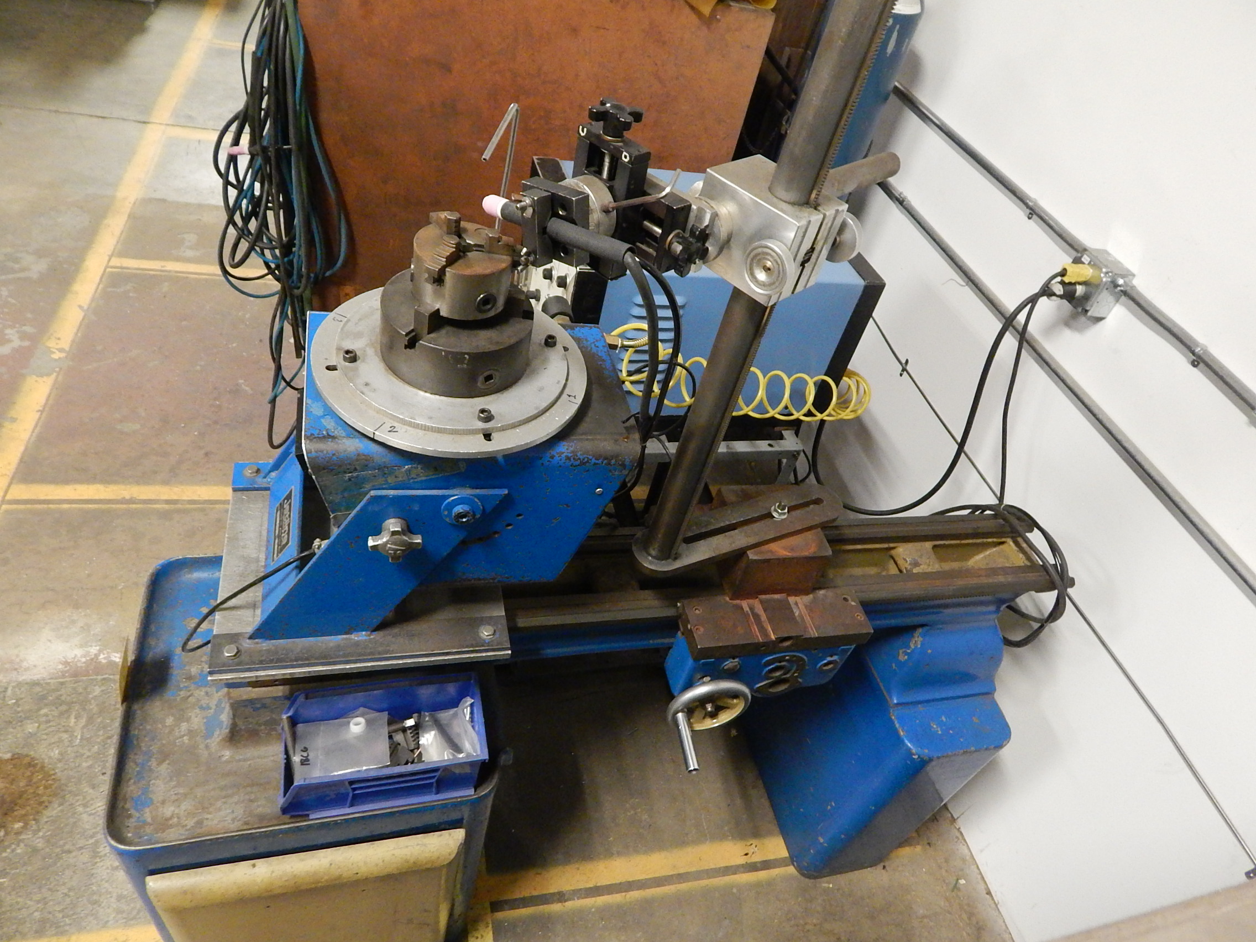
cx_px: 628
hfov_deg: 73.9
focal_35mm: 23
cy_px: 471
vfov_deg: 58.9
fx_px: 835
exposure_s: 1/4
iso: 200
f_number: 3
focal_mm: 4
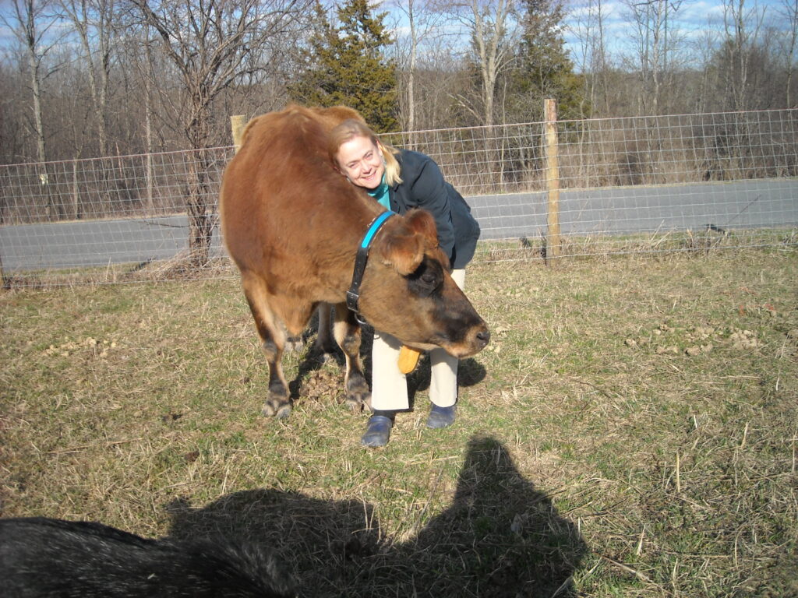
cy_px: 299
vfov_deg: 40.7
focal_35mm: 35
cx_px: 399
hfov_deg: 52.6
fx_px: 807
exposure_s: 1/250
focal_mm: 5.7
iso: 84
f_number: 5.6
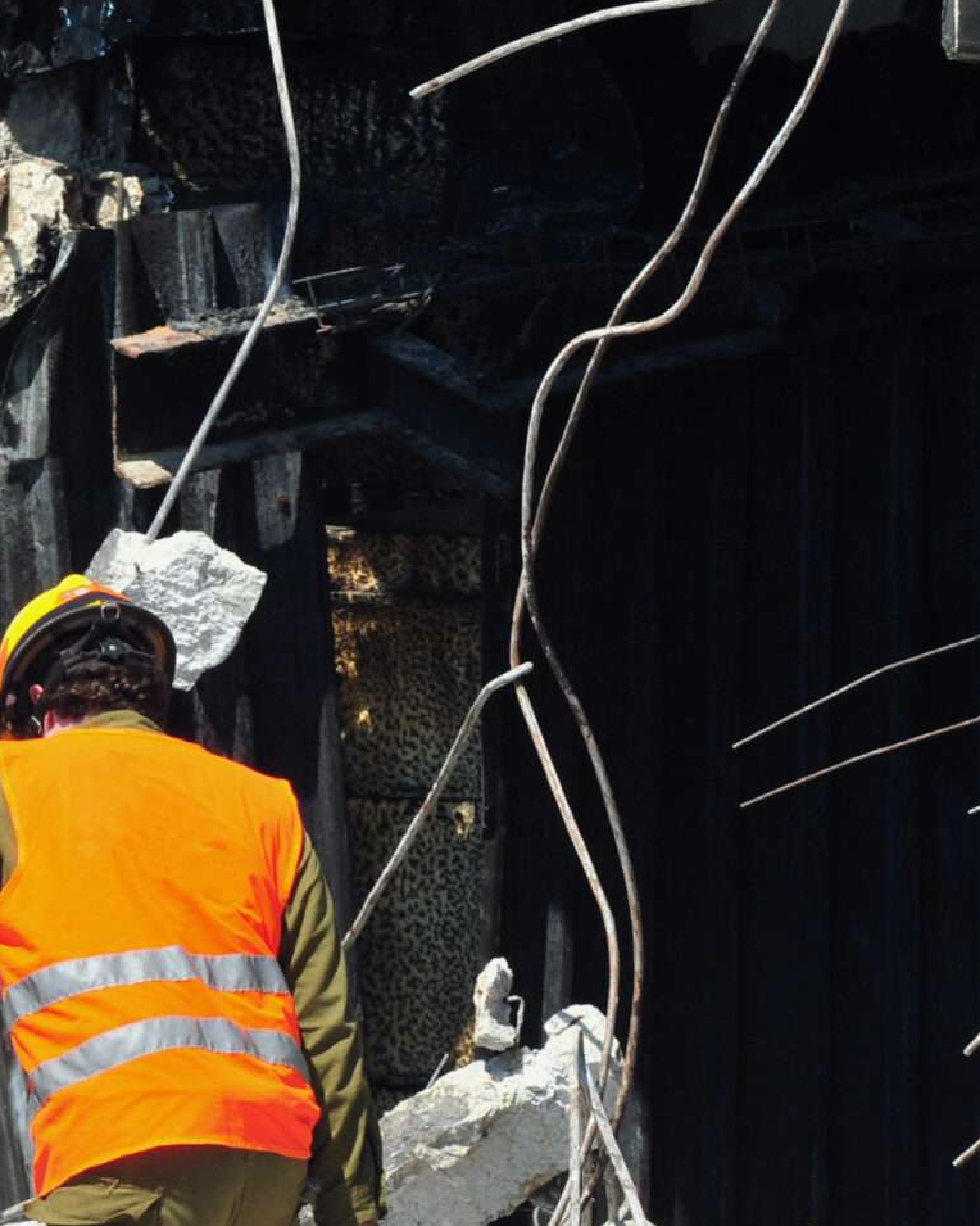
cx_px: -136
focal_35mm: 503
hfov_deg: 3.1
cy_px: 678
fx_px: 18236
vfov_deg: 3.8
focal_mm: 200
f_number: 13
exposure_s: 1/640
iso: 800
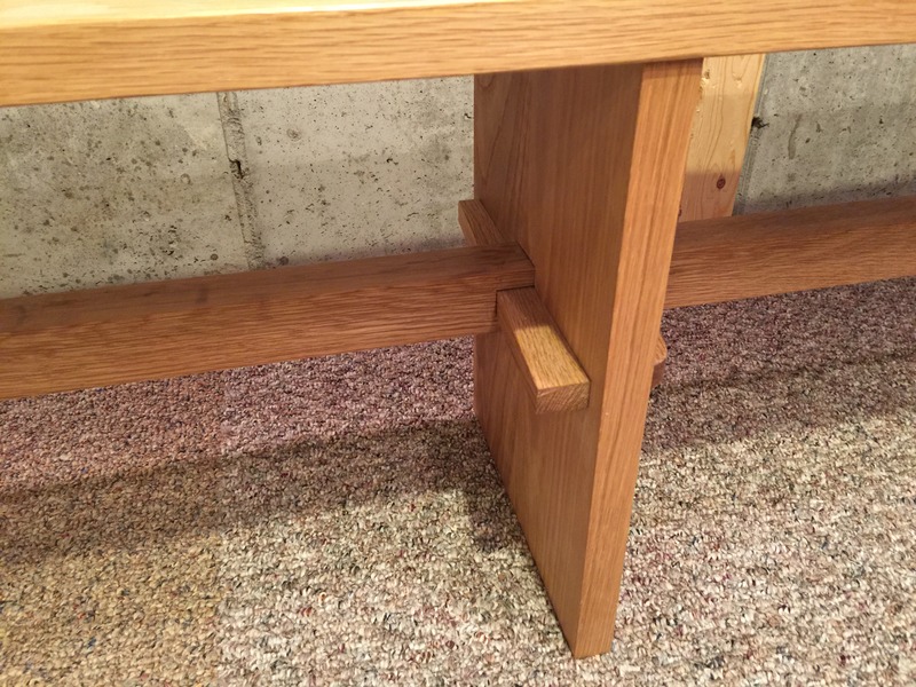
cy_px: 344
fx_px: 767
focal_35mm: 29
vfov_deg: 48.2
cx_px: 458
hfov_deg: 61.7
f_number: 2.2
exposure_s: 1/4
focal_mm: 4.15
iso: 80
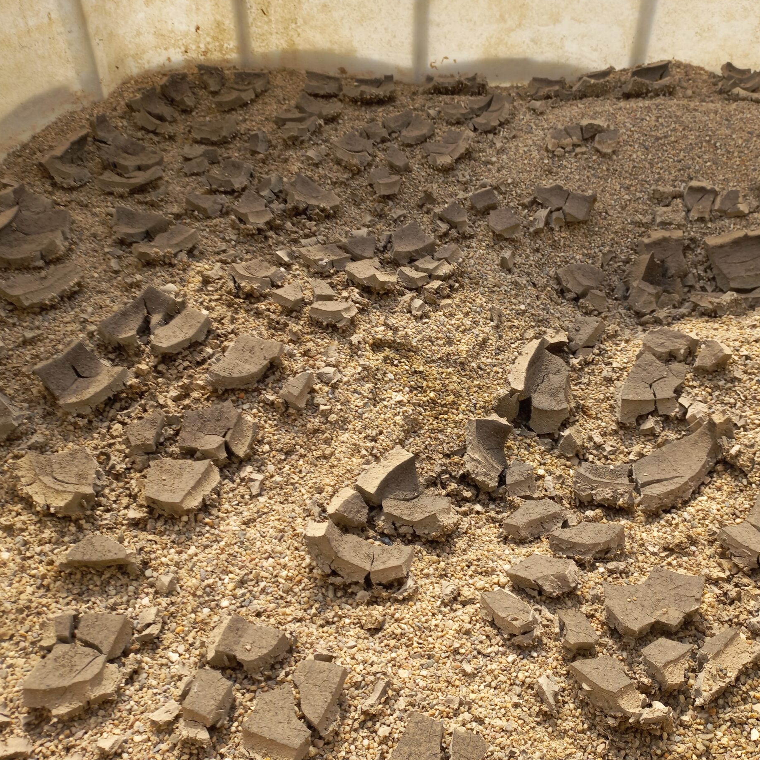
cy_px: 384
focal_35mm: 31
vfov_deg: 52.5
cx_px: 464
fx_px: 770
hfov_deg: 52.1
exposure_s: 1/335
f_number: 1.8
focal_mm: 4.6
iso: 25
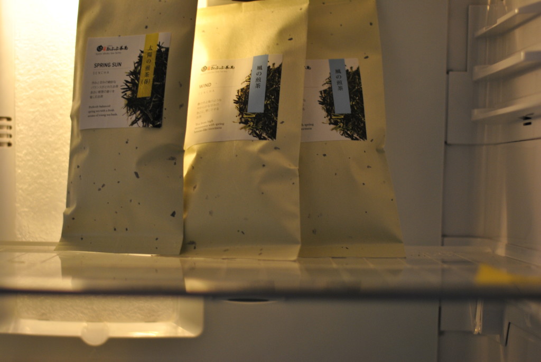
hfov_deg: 27.0
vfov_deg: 18.2
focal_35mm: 75
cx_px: 270
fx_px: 1128
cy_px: 181
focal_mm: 50
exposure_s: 1/80
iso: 200
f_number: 1.8
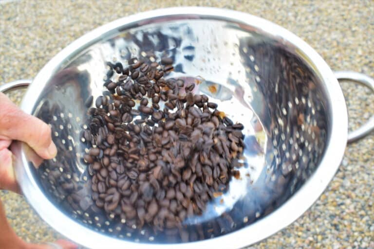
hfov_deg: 46.4
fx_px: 436
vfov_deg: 31.9
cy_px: 124
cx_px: 187
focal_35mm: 42
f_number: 7.1
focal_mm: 28
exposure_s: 1/125
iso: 400
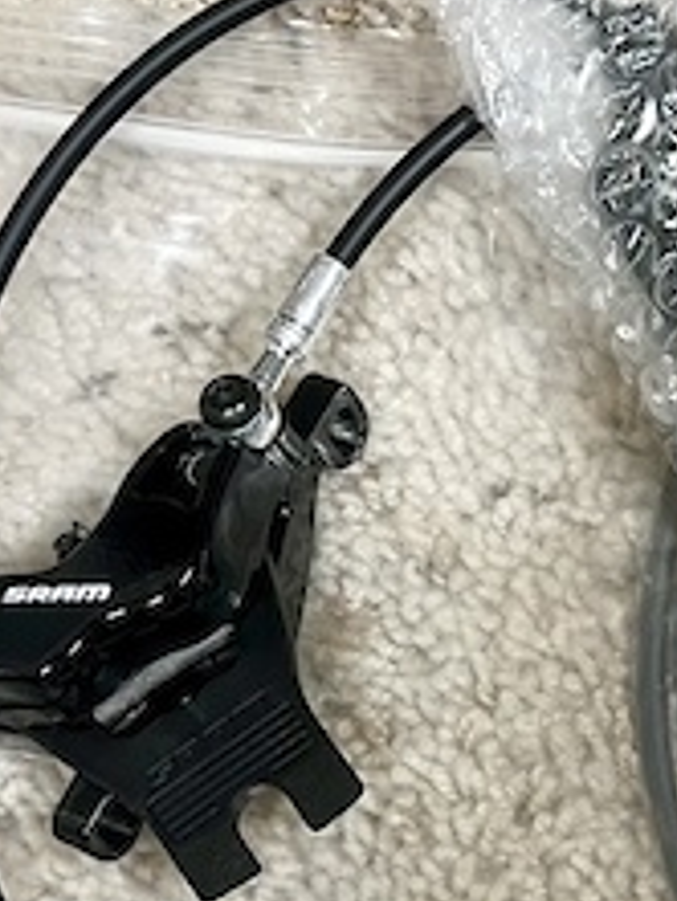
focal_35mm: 94
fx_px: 2449
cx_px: 983
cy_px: 897
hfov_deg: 14.7
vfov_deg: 20.2
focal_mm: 5.7
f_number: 1.5
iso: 200
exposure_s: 1/60
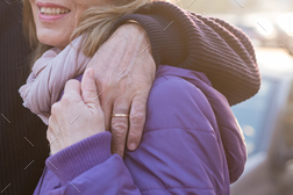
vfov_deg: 11.7
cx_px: 35
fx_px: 952
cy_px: 34
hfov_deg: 17.3
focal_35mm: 117
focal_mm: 50
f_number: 2.8
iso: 640
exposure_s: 1/500
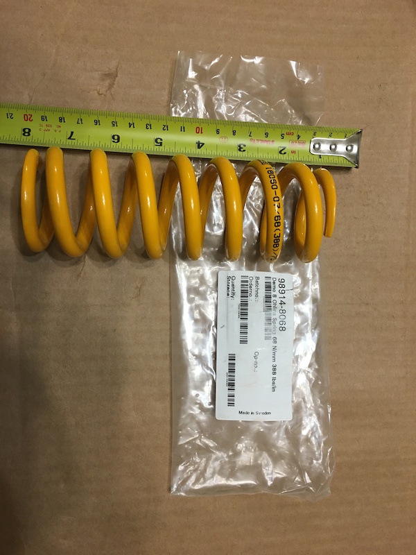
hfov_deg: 48.2
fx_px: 465
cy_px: 278
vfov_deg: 61.7
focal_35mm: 29
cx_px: 208
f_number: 2.2
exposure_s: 1/30
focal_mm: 4.15
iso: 100
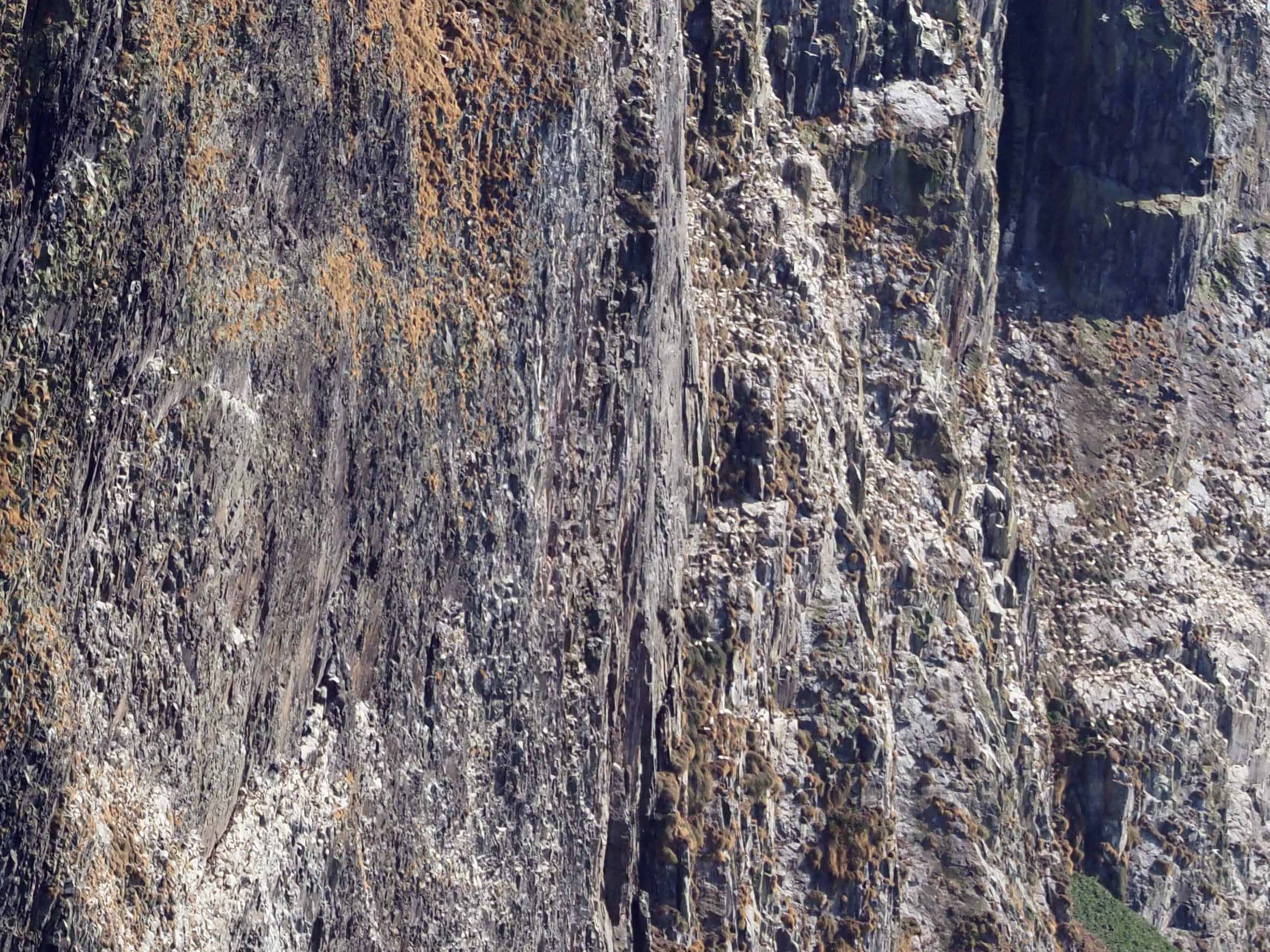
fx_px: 16472
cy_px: 570
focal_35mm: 449
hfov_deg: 4.4
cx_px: 520
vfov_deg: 3.3
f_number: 6.3
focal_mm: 102
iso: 200
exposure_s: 1/500
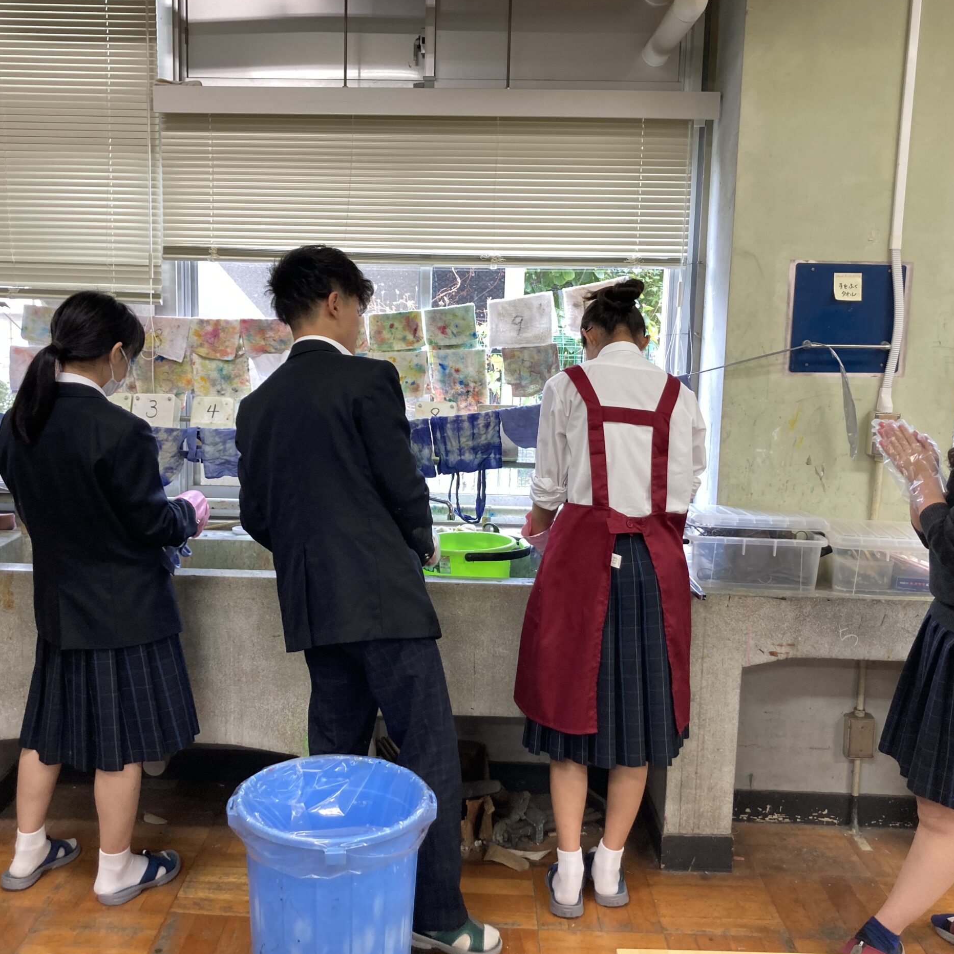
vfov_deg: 48.5
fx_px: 1060
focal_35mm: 34
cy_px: 477
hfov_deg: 48.4
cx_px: 433
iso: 64
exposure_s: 1/60
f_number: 1.8
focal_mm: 3.99
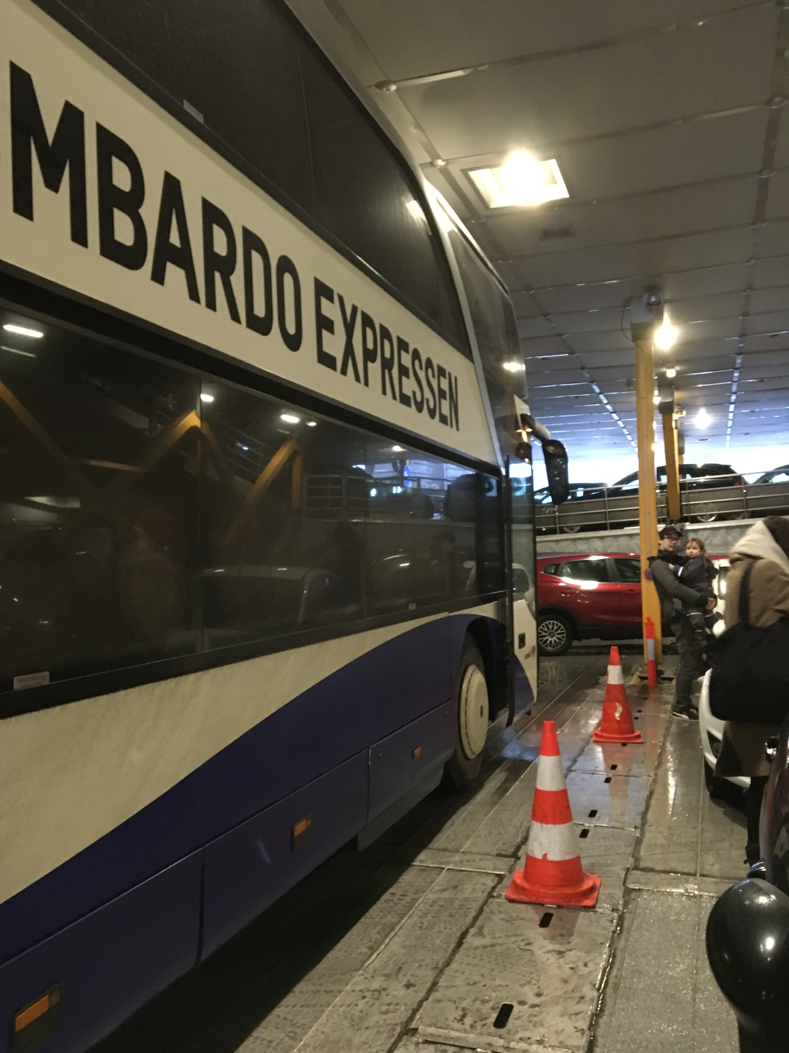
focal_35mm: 29
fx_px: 881
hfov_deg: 48.2
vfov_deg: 61.7
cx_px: 394
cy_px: 526
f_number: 2.2
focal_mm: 4.15
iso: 500
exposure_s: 1/17
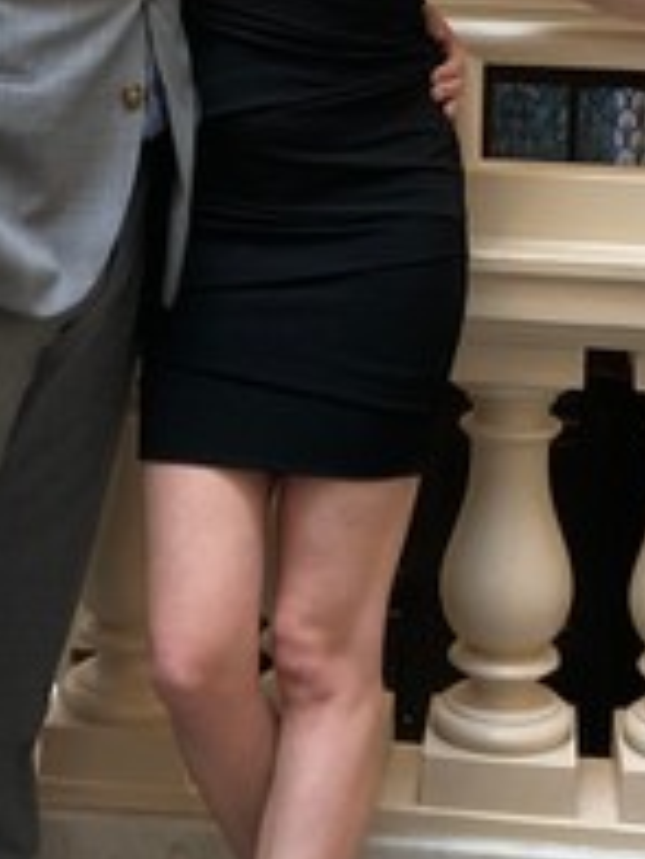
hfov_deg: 17.4
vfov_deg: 22.1
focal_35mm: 85
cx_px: 312
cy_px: -4
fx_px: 2112
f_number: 1.8
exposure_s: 1/60
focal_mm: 4.25
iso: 200
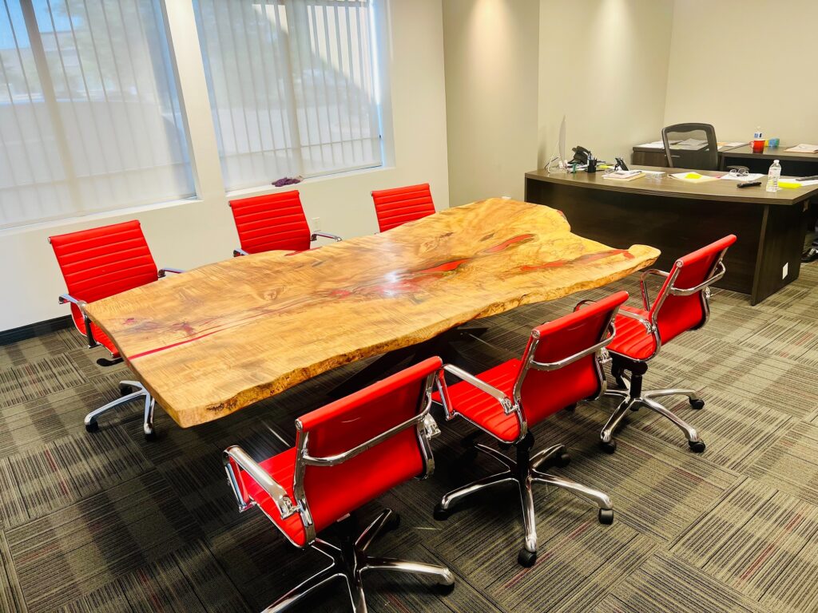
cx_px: 409
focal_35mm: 26
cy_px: 306
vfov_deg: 53.1
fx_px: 614
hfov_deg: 67.3
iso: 125
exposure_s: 1/120
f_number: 1.5
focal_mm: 5.7
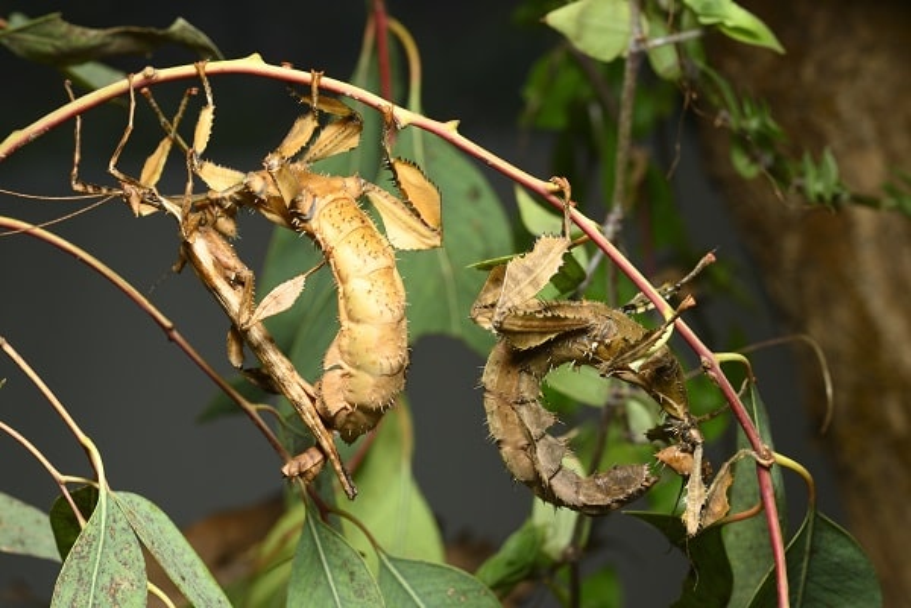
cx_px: 456
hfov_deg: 11.4
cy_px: 304
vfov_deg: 7.6
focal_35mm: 180
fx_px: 4555
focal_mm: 180
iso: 100
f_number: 13
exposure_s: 1/60
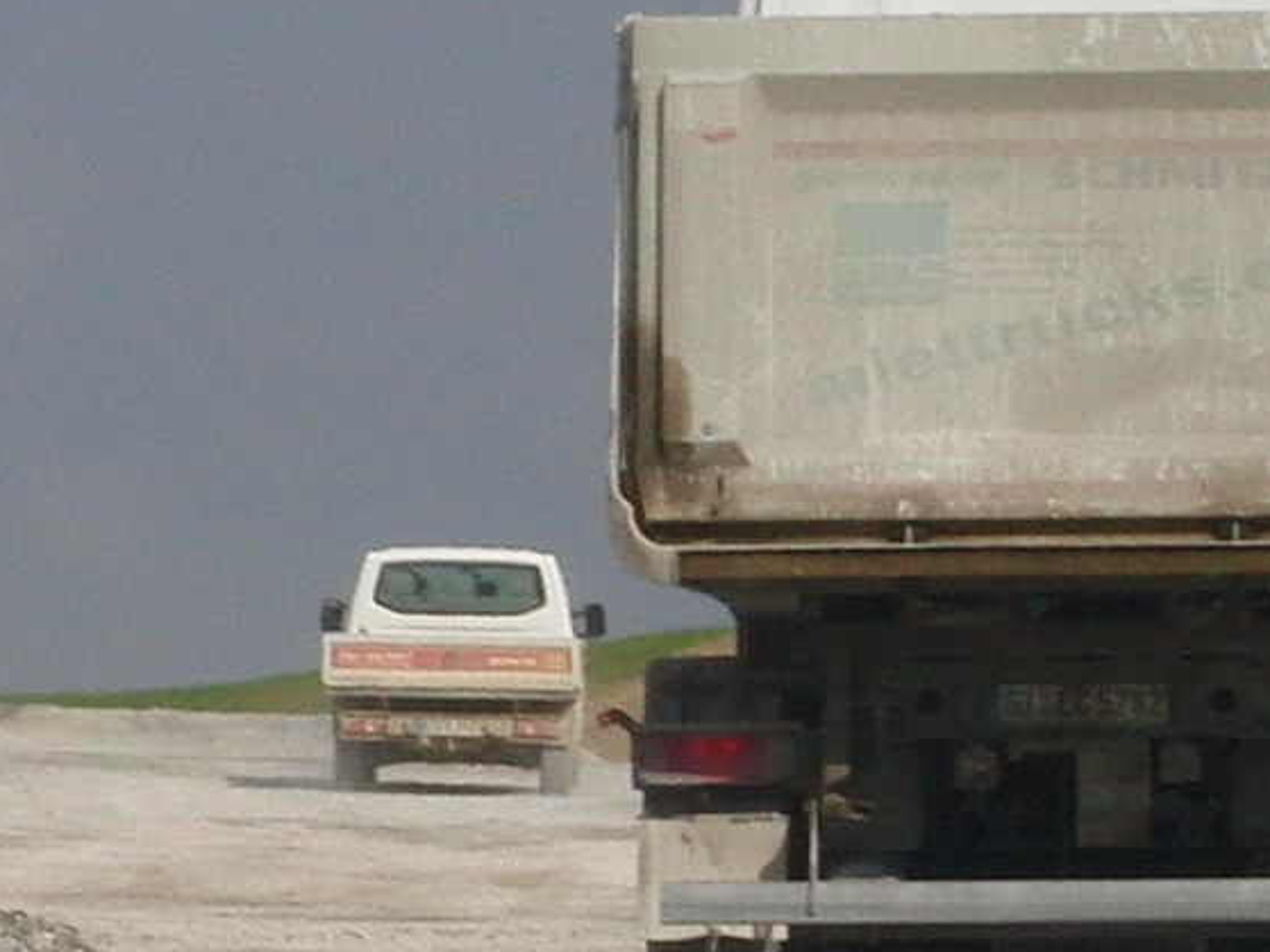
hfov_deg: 4.1
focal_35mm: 489
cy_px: 575
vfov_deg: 3.0
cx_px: 427
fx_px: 17937
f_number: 10.1
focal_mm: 16.87
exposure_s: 1/500
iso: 100
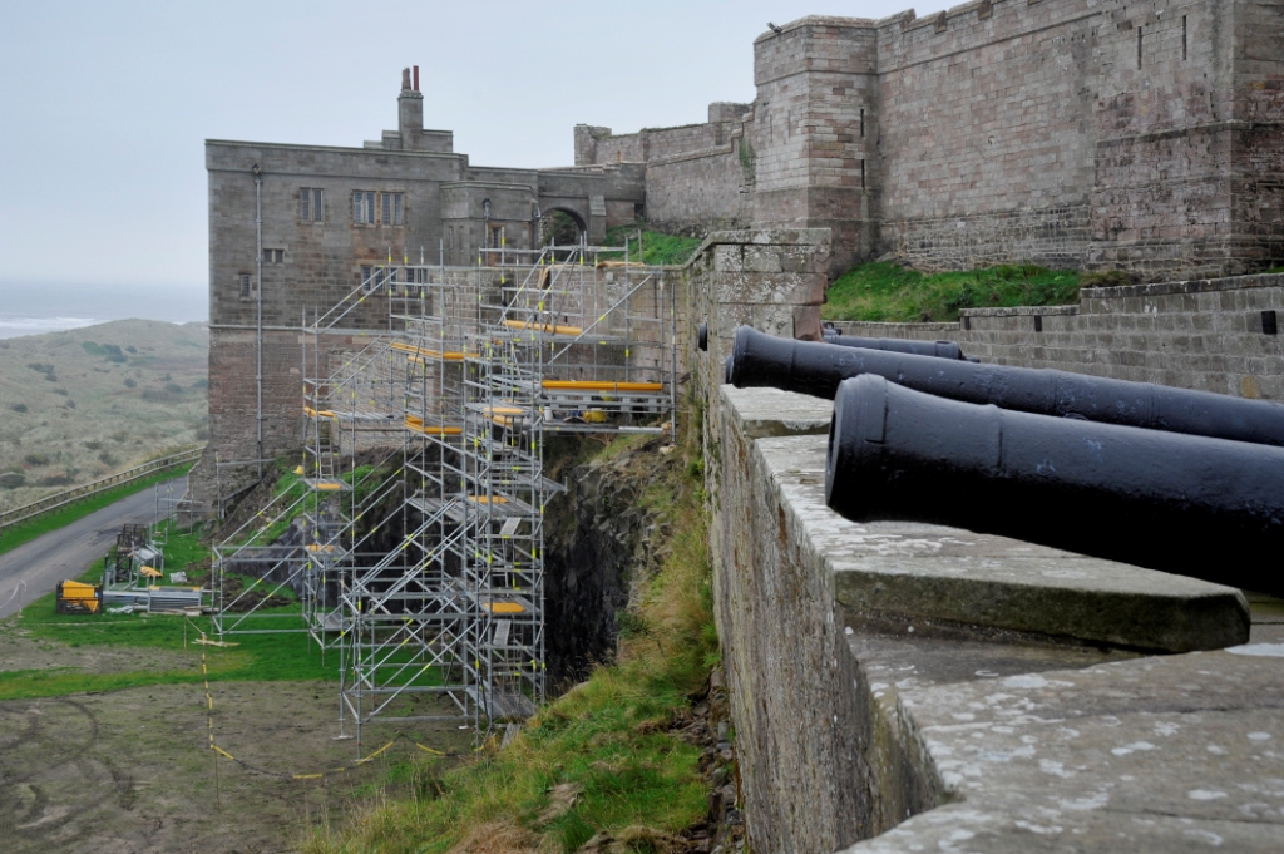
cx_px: 642
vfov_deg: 25.9
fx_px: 1853
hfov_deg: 38.2
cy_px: 427
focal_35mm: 52
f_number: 10
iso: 800
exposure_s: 1/125
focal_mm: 52
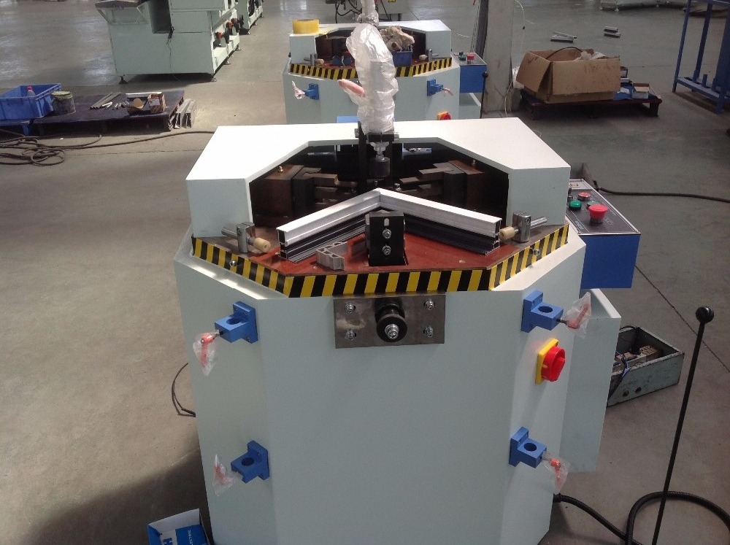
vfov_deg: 40.6
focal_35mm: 35
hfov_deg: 52.7
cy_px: 272
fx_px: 737
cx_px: 365
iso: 64
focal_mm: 4.28
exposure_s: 1/120
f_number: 2.4
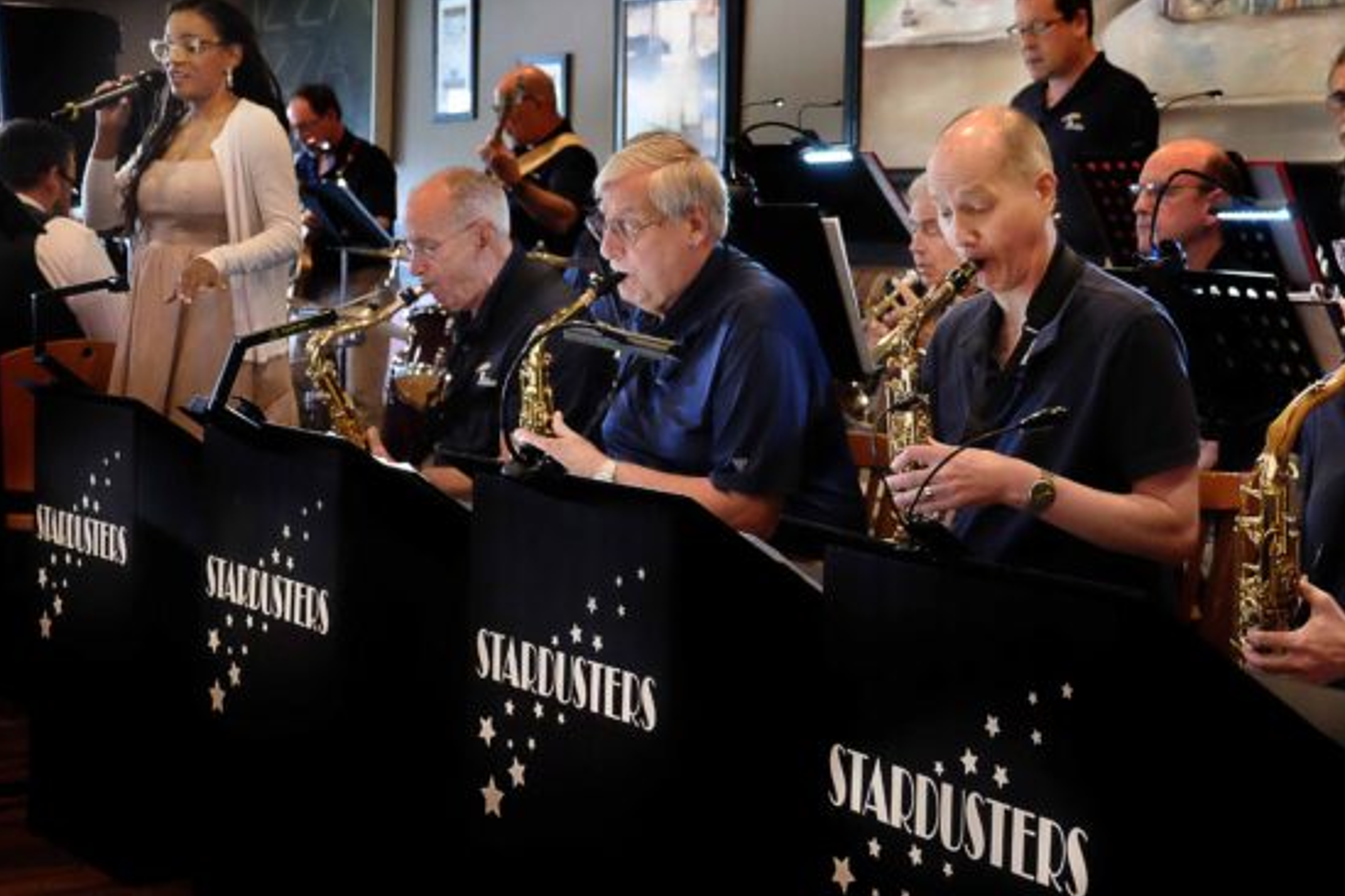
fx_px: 2092
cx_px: 838
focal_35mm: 56
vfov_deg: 24.1
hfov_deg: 35.5
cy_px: 348
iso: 6400
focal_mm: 26.5
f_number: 3.2
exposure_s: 1/85
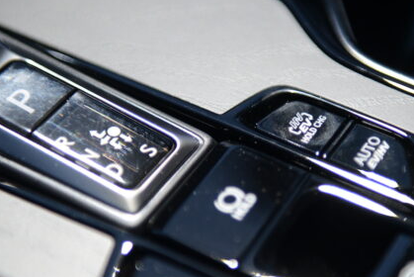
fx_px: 1208
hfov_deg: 19.4
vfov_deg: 13.1
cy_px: 171
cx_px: 272
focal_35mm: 105
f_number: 2.8
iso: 800
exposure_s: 1/2000
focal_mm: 70
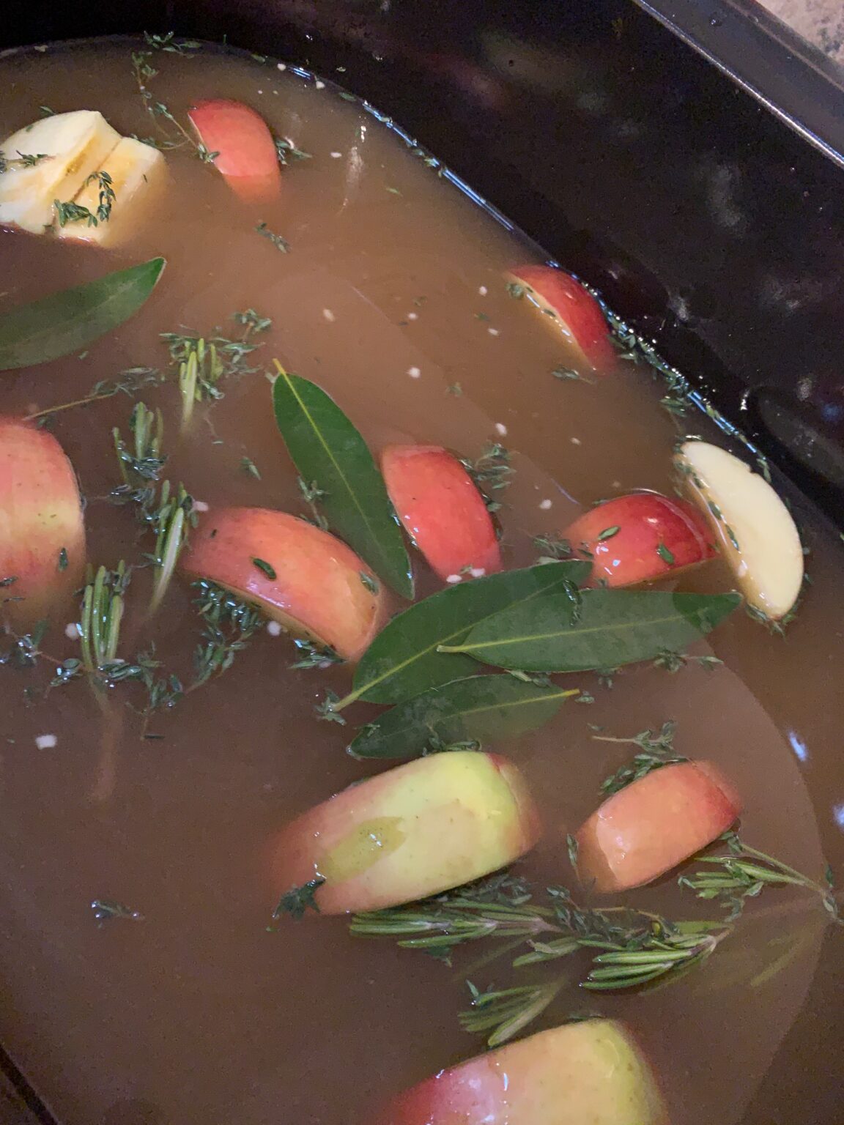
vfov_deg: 67.3
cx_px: 422
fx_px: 845
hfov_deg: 53.1
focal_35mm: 26
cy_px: 562
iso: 500
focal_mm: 4.25
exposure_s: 1/30
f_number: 1.8
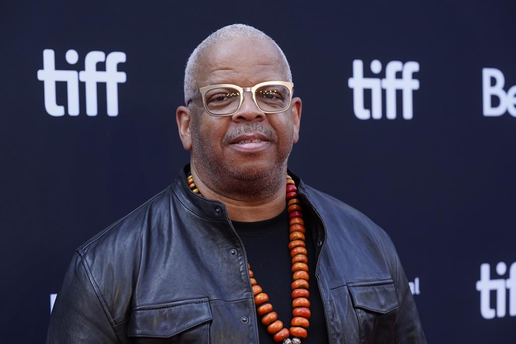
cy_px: 172
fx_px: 1448
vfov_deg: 13.6
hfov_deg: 20.2
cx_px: 258
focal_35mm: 101
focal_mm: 101
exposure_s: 1/400
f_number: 5.6
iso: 1250
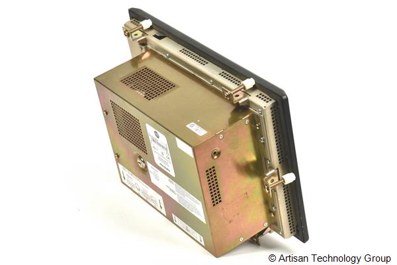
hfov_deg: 24.6
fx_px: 910
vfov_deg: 16.6
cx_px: 198
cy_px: 132
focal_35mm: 82
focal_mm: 55
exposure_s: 1/200
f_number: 13
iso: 200
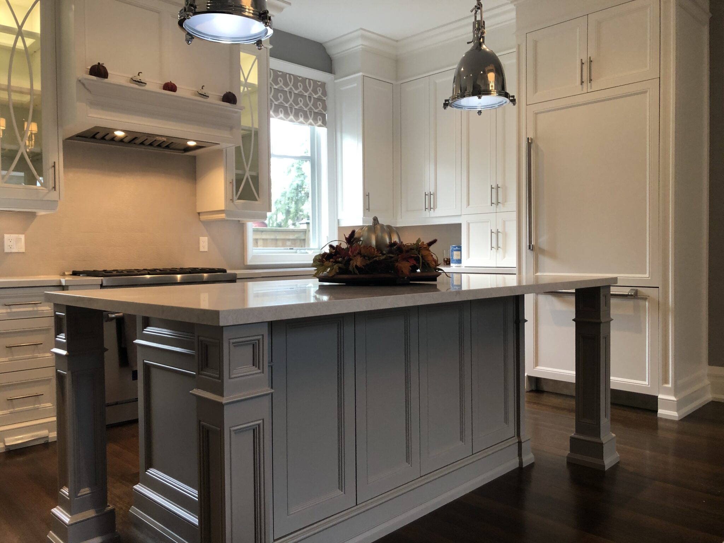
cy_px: 272
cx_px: 362
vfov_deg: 49.7
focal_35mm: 28
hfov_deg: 63.4
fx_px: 586
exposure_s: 1/17
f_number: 1.8
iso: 40
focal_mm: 3.99
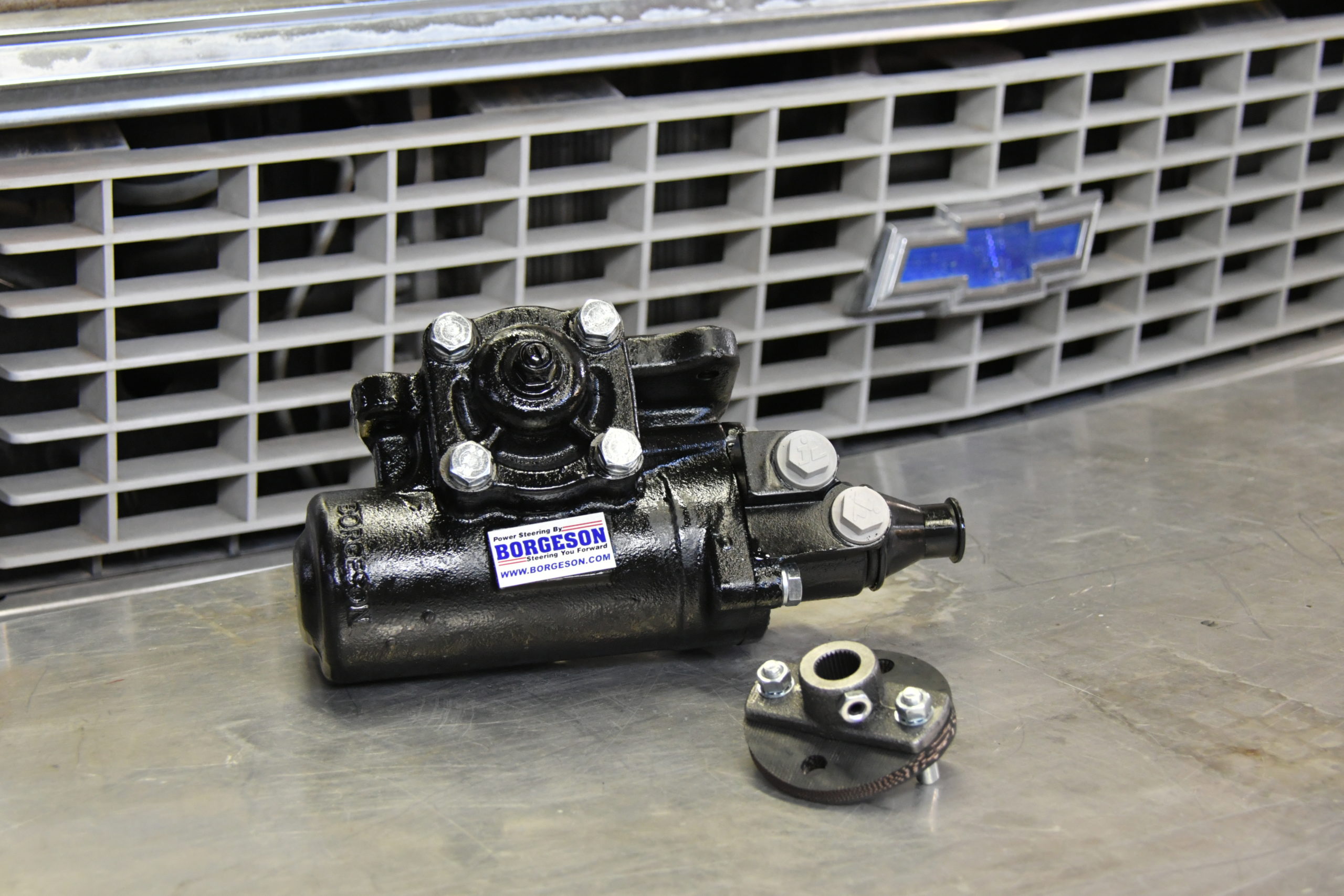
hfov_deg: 27.0
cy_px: 448
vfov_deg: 18.2
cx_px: 672
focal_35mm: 75
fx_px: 2800
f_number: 5.3
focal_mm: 50
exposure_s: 1/60
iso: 1600
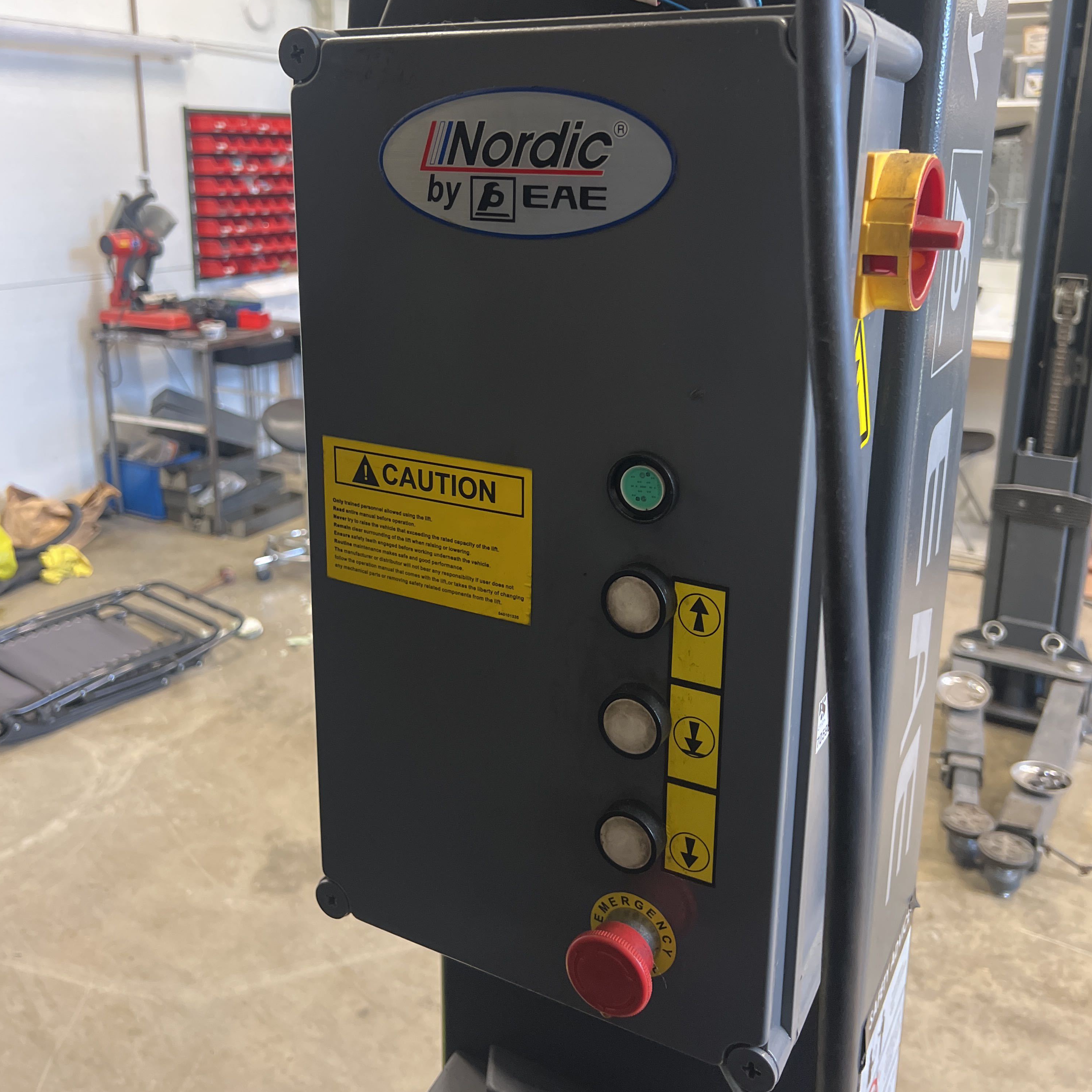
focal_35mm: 31
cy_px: 439
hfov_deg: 52.5
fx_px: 1106
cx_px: 543
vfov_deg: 52.2
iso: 250
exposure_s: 1/50
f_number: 1.5
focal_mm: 5.7
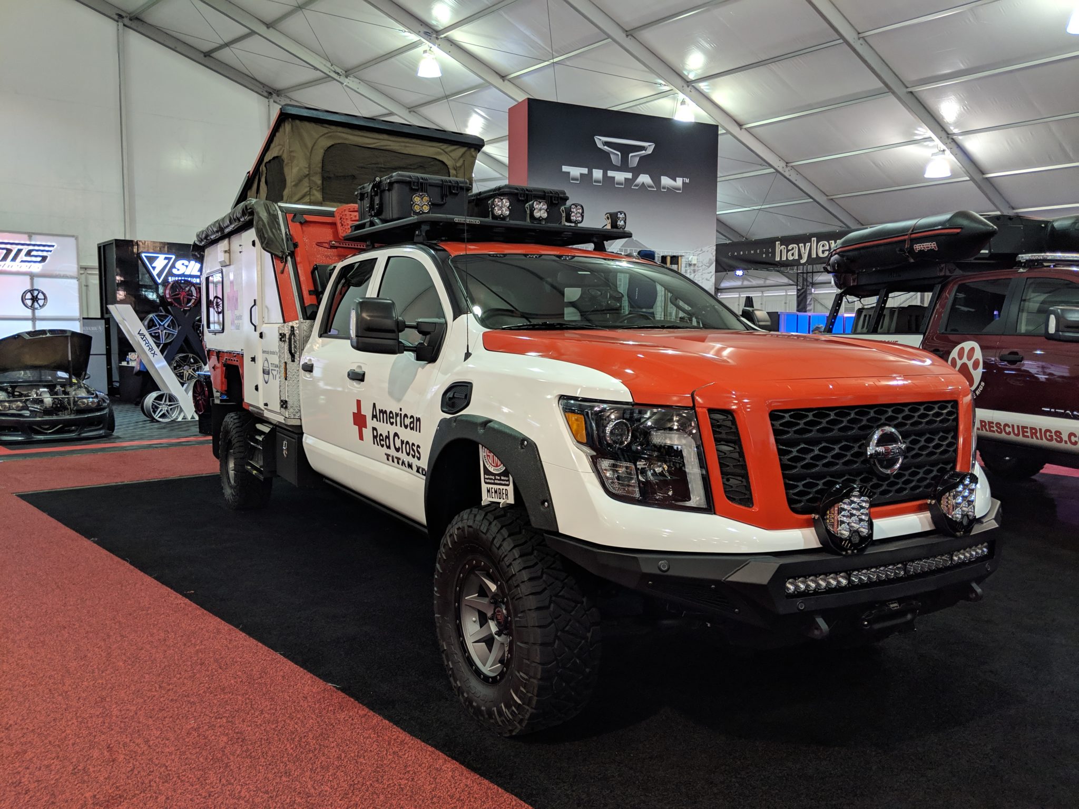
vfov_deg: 51.4
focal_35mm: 27
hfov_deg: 65.3
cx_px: 540
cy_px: 404
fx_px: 842
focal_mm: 4.44
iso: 94
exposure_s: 1/120
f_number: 1.8
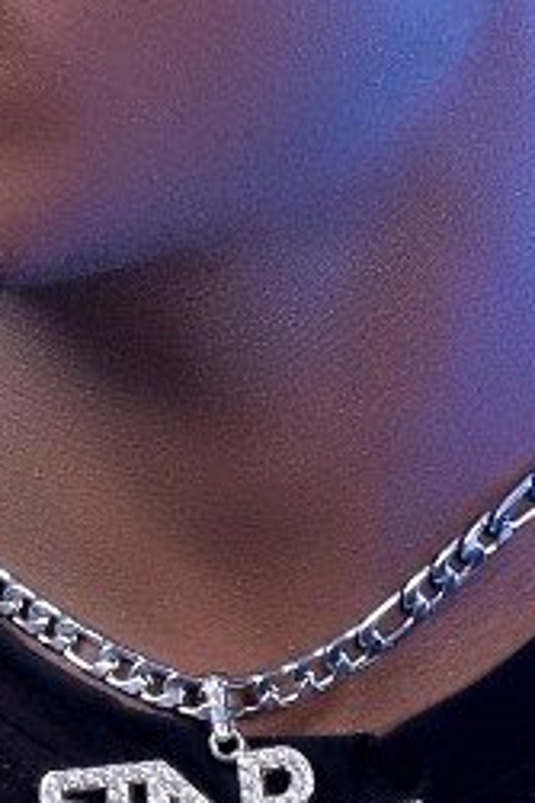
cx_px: 311
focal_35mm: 351
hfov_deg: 3.9
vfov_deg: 5.8
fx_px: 7835
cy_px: 995
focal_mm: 36
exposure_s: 1/100
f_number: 9
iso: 400
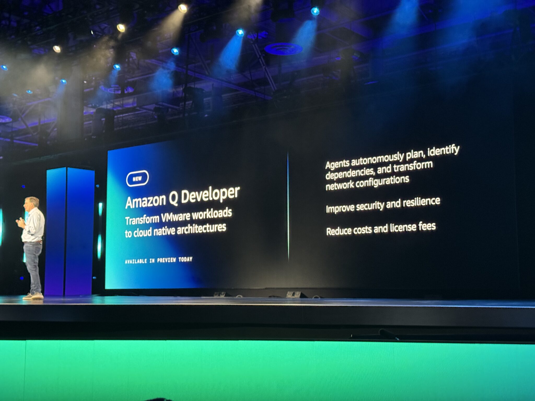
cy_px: 200
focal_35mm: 48
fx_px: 742
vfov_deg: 30.3
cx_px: 268
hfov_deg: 39.7
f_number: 1.78
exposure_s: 1/27
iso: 640
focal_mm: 6.76
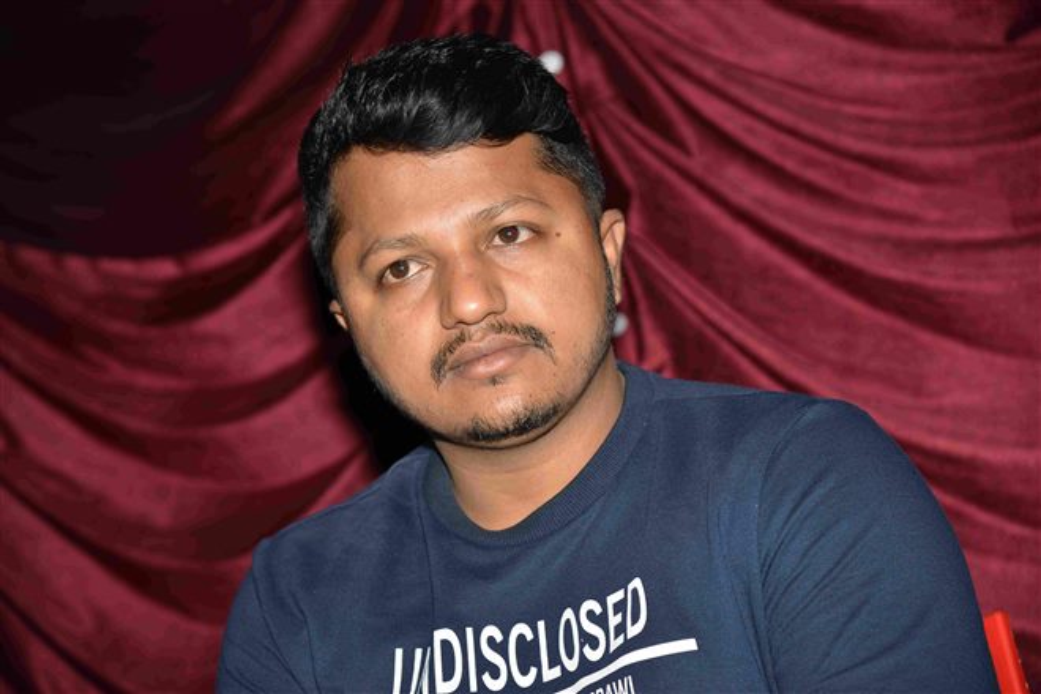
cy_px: 347
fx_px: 2891
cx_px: 520
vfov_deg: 13.7
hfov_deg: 20.4
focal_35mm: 100
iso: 200
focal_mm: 100
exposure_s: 1/125
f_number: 5.6
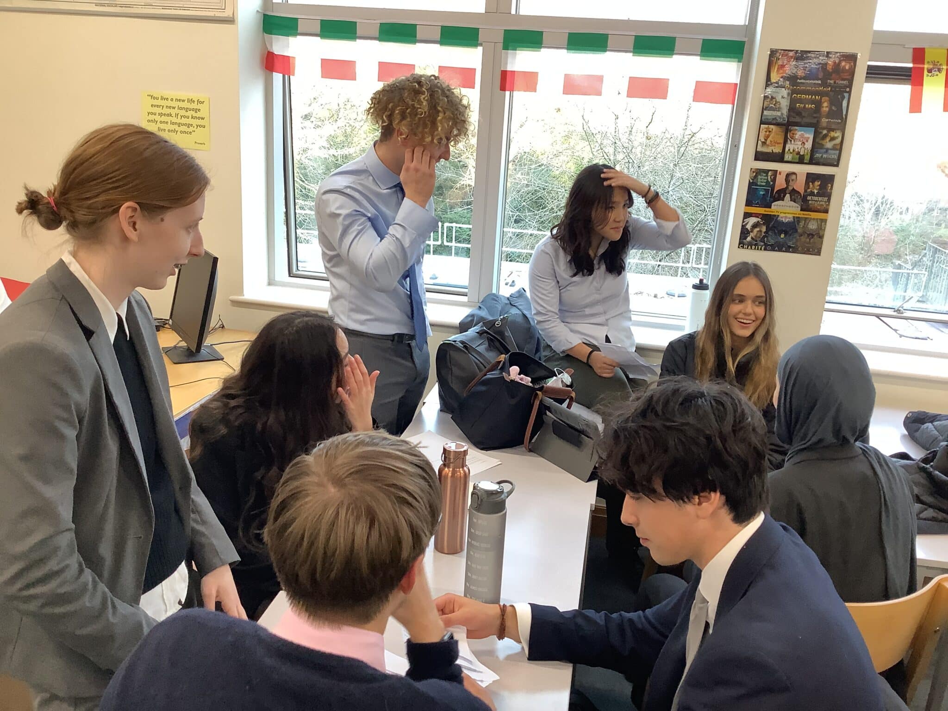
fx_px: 849
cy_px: 356
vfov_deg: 45.4
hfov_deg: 58.4
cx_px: 474
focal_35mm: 31
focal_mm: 3.3
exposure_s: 1/50
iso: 125
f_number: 2.4
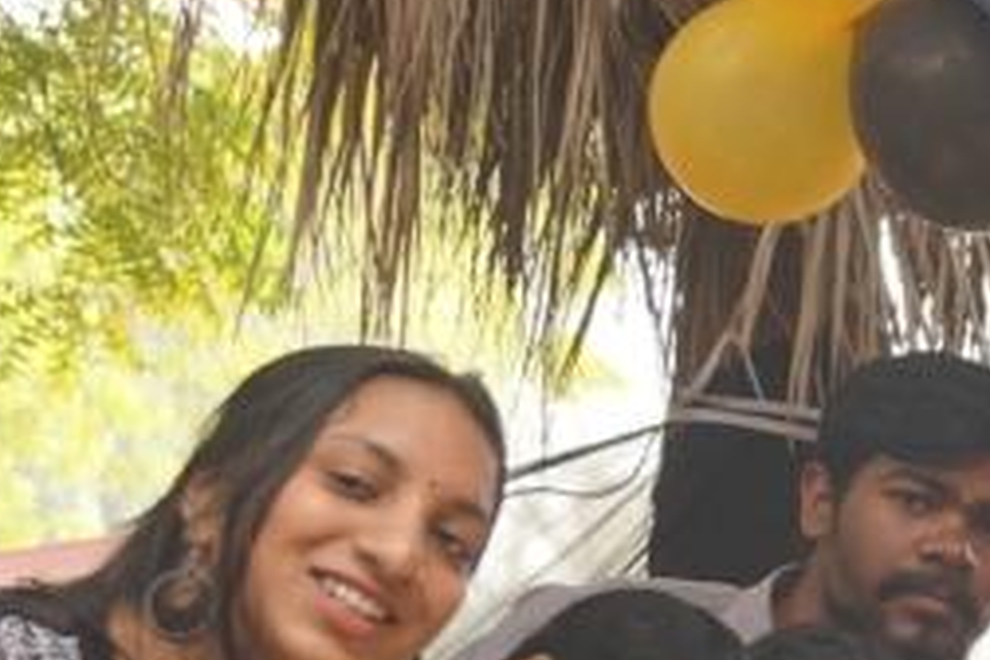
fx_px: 3685
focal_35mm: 134
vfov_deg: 10.1
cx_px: 1697
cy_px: 776
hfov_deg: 13.9
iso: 400
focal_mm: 22
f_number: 4
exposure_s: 1/160
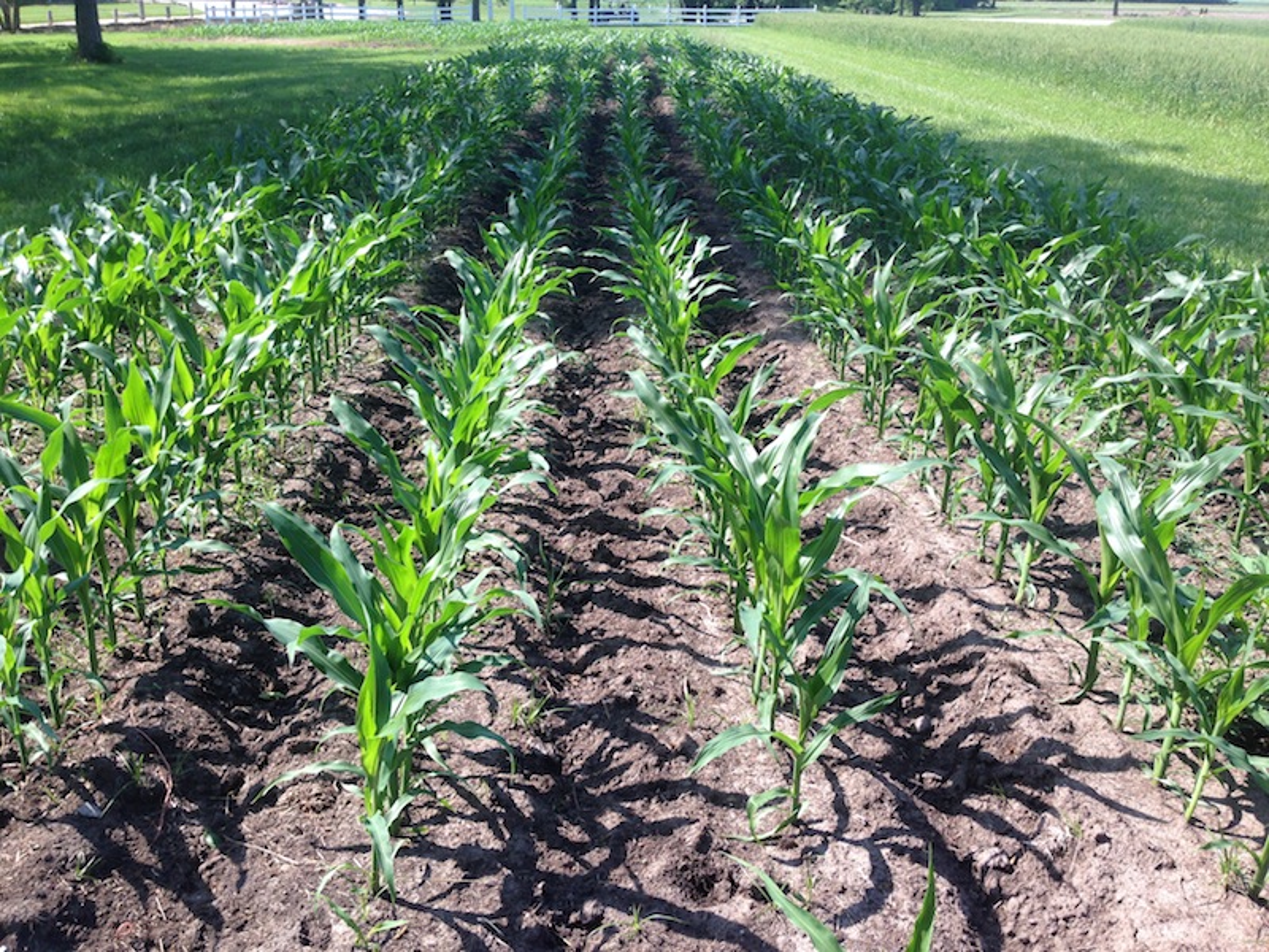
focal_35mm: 33
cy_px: 476
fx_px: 1210
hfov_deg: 55.4
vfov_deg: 42.9
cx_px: 634
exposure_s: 1/516
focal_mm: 4.12
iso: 50
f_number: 2.4
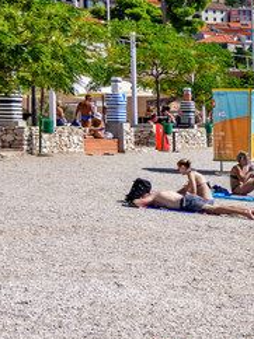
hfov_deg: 8.4
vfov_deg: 13.3
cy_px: 223
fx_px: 1451
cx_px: 765
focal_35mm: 148
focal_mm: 31
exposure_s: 1/160
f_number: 8
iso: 100
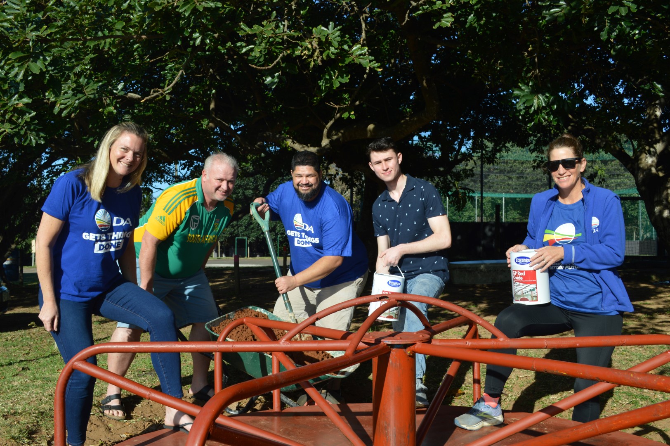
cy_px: 223
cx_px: 335
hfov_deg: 53.2
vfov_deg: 36.8
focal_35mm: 36
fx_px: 669
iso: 100
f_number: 7.1
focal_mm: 24
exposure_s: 1/200
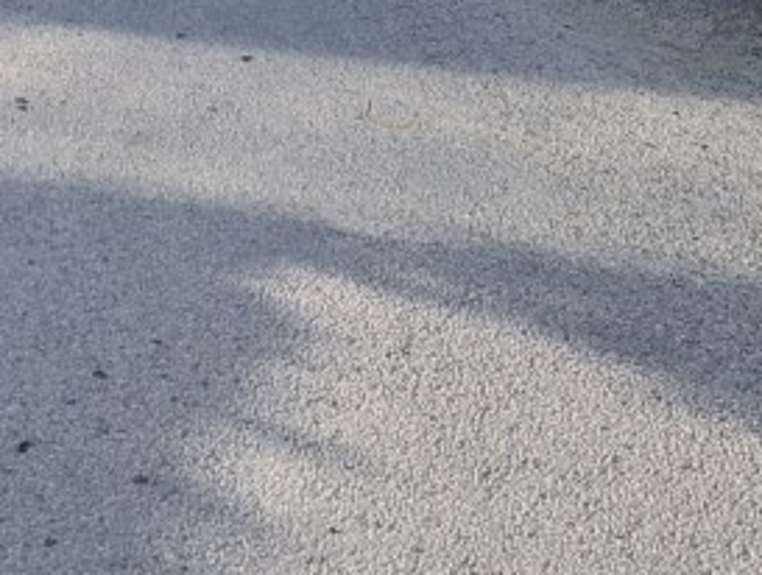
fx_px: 2316
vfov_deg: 12.4
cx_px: 395
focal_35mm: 105
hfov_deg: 18.7
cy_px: -600
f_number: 1.85
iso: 47
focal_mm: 6.81
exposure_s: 1/2096
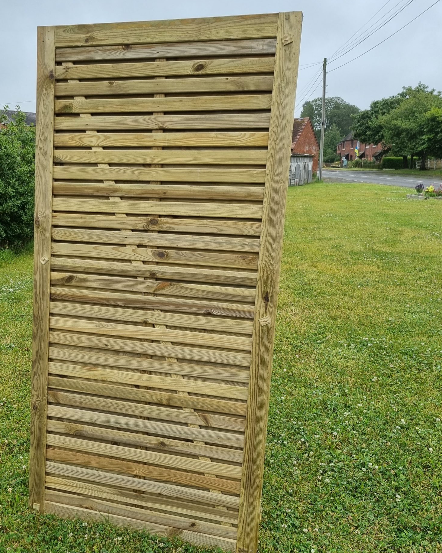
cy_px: 334
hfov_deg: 39.8
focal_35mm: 37
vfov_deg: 48.8
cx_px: 160
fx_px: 605
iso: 50
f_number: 1.8
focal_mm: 5.4
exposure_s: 1/1852
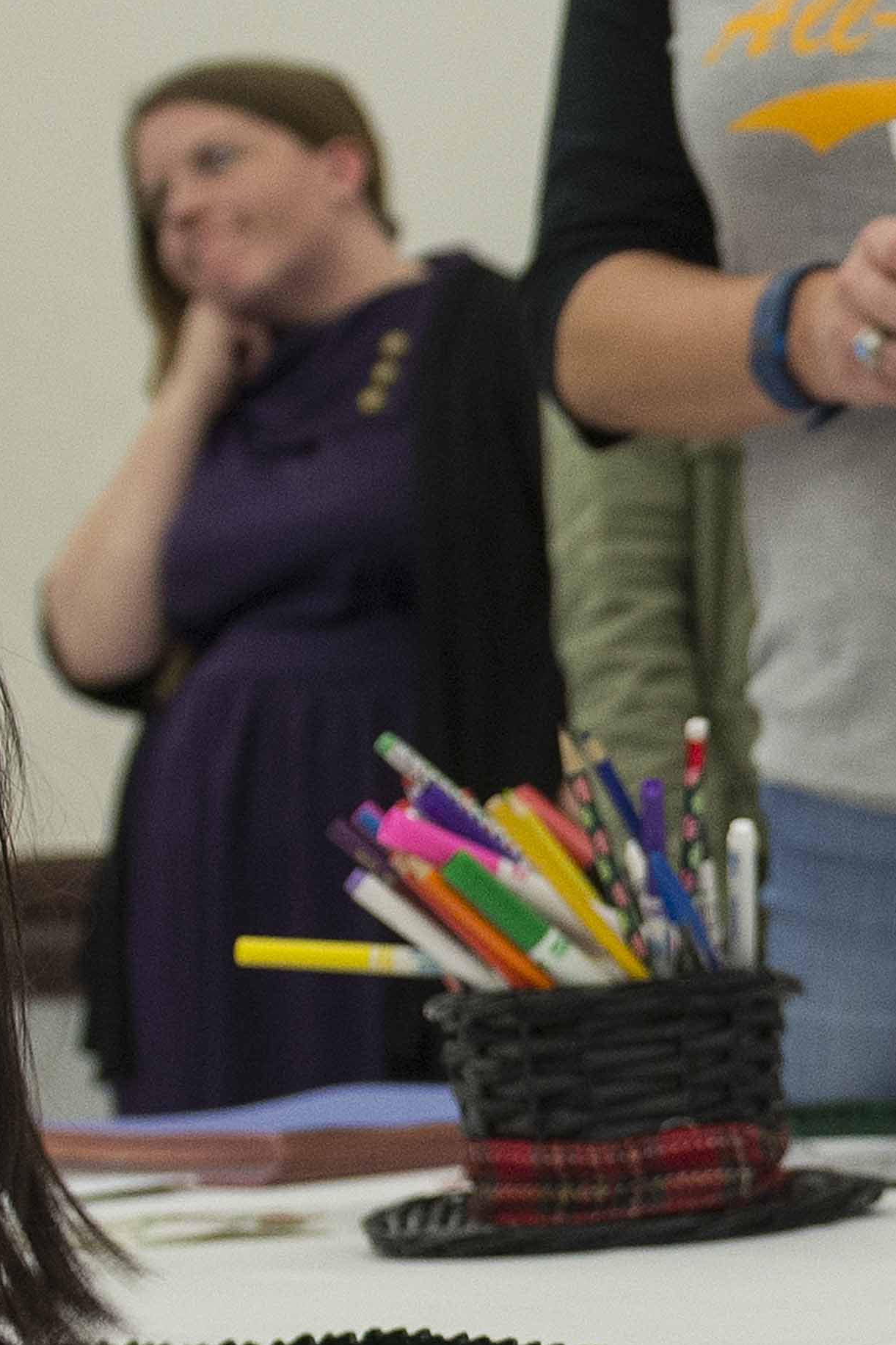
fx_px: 3435
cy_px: 1137
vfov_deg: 21.8
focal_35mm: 92
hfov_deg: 14.8
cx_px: 578
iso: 1250
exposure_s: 1/100
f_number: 4
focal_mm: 28
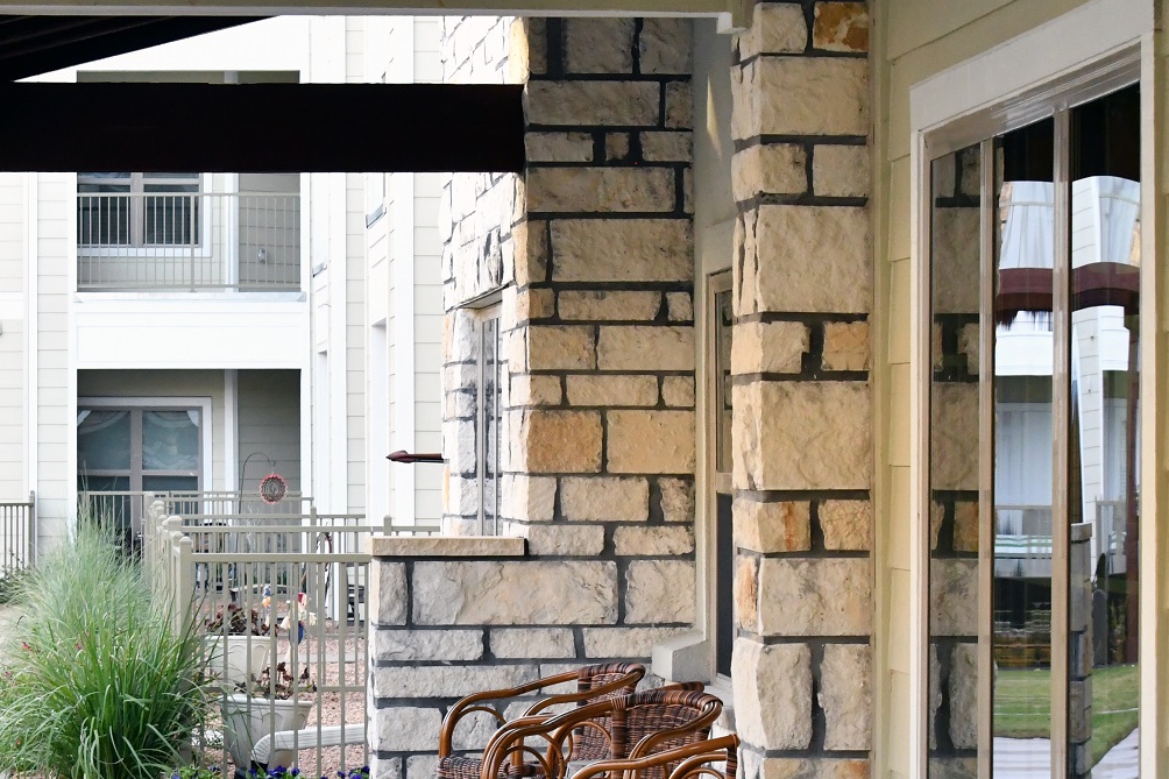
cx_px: 476
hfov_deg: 13.9
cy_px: 672
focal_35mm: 148
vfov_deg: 9.2
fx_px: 4801
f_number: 10
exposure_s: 1/100
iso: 2800
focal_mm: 55
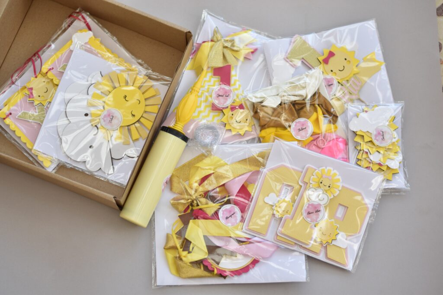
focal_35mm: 75
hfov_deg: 27.0
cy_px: 148
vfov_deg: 18.2
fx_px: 923
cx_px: 222
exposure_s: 1/200
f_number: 1.8
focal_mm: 50
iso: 100
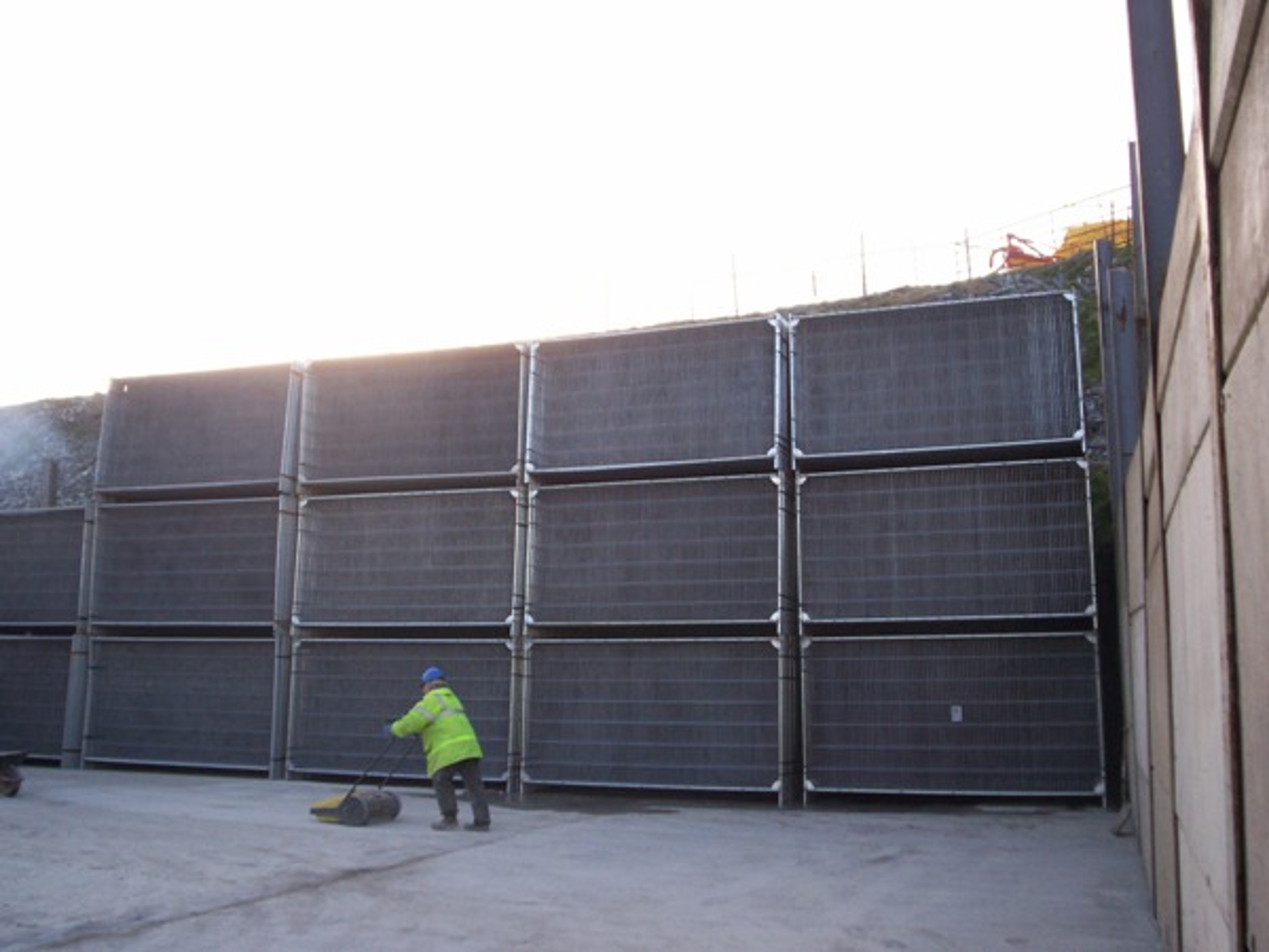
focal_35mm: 36
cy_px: 476
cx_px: 634
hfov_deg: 51.4
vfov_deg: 39.7
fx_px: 1320
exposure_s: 1/113
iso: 100
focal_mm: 5.9
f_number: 4.5
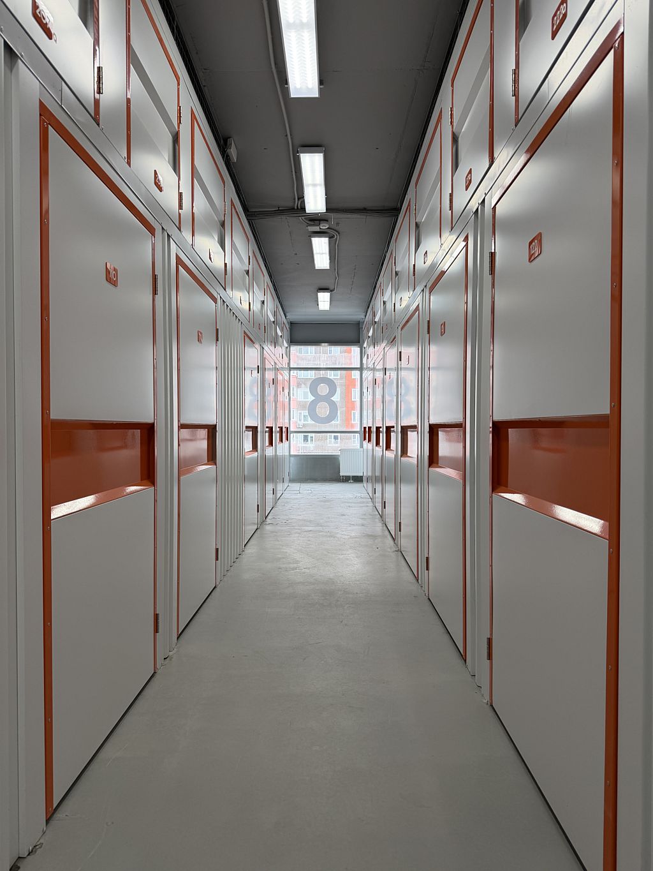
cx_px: 326
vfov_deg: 71.6
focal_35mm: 24
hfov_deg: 56.8
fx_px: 604
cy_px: 436
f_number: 1.78
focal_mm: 6.76
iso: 80
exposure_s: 1/215
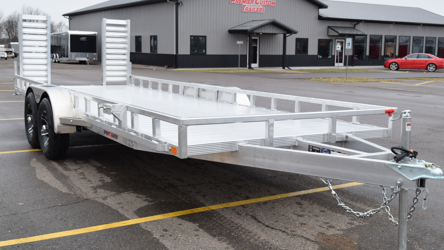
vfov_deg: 26.5
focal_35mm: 45
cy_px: 123
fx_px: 530
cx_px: 226
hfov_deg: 45.5
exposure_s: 1/250
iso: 320
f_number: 8
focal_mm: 28
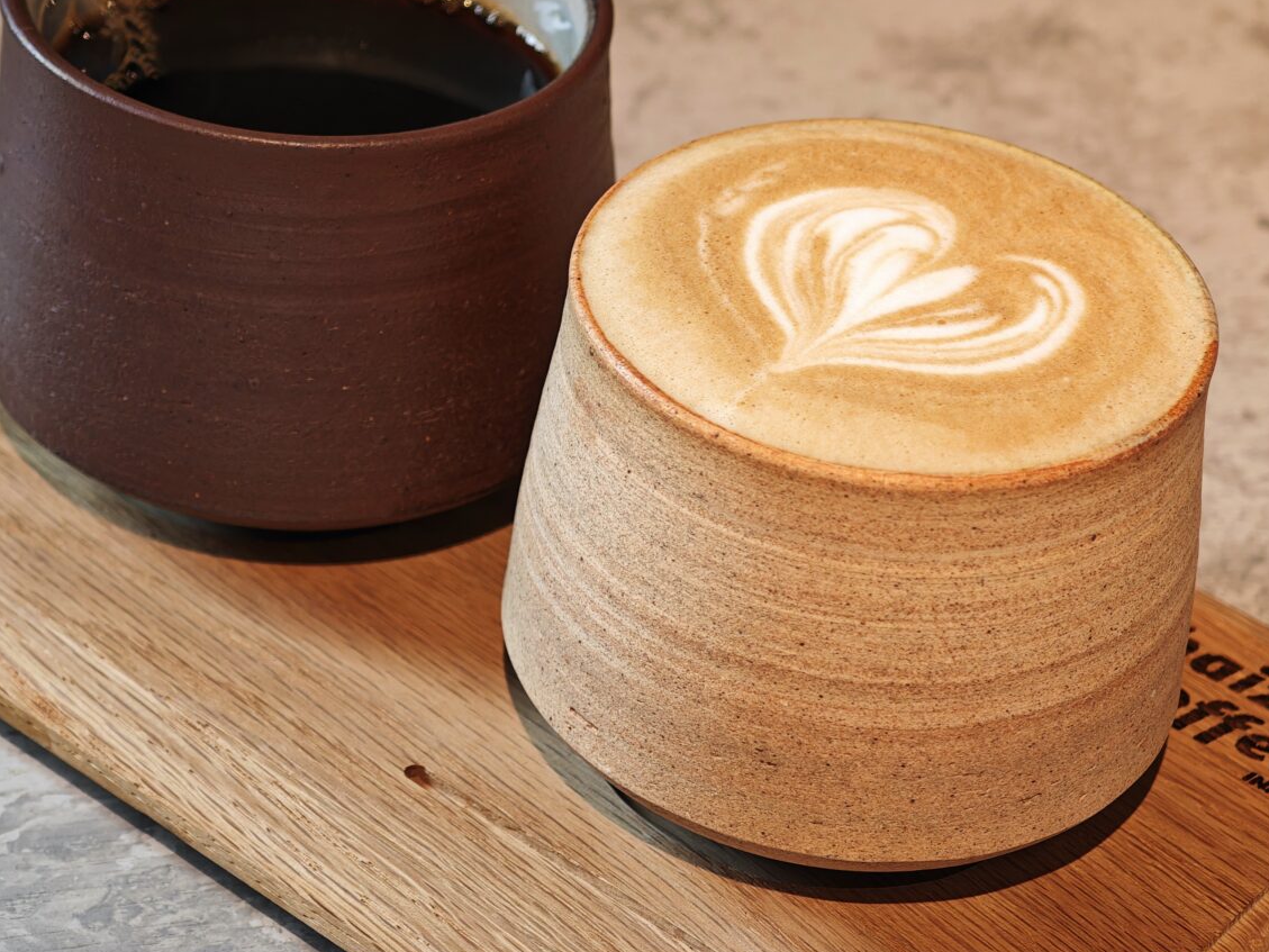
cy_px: 366
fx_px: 3740
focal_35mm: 102
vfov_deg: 14.5
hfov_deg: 19.2
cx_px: 502
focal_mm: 12.28
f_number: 1.8
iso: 160
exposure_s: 1/120
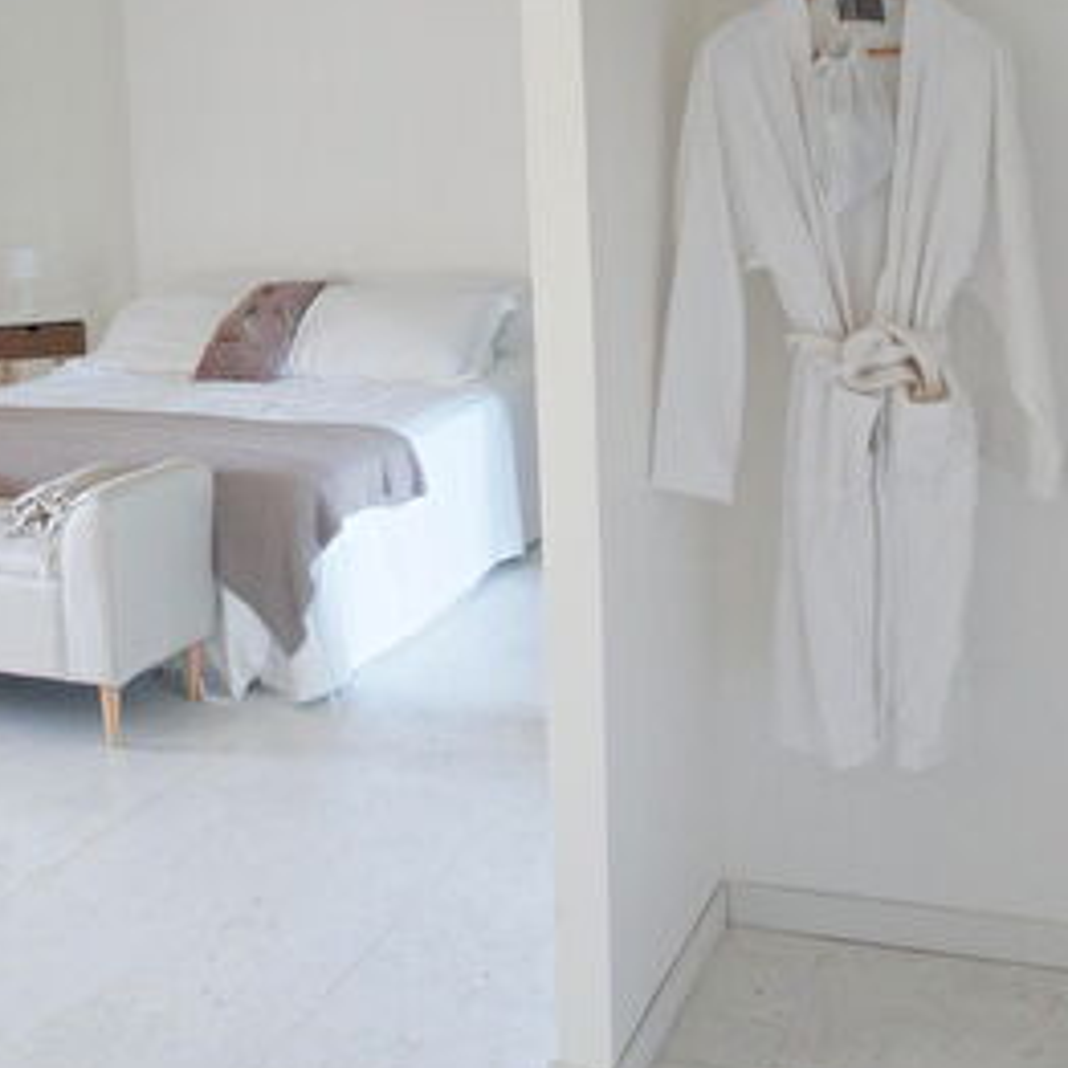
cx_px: 418
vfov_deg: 35.8
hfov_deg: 36.6
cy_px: 238
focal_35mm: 46
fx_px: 1606
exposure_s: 1/60
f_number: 3.5
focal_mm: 18
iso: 1600
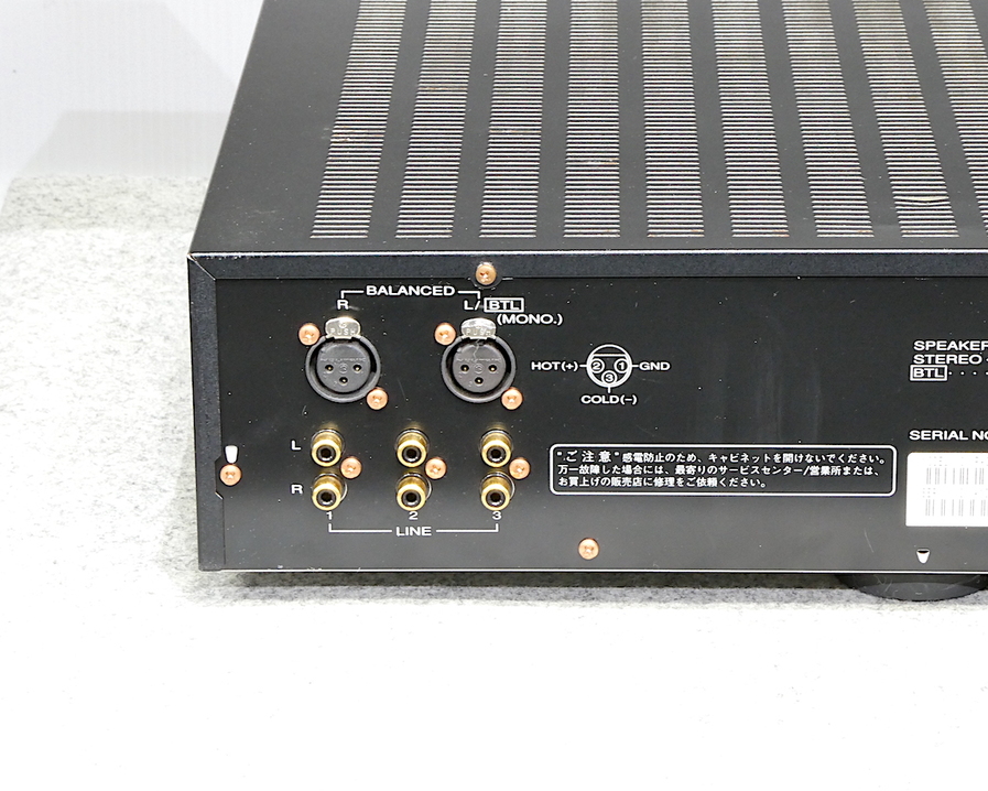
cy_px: 396
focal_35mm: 141
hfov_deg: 13.7
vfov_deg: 11.0
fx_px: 4124
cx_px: 511
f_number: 7.1
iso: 400
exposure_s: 1/1.6
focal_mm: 24.2
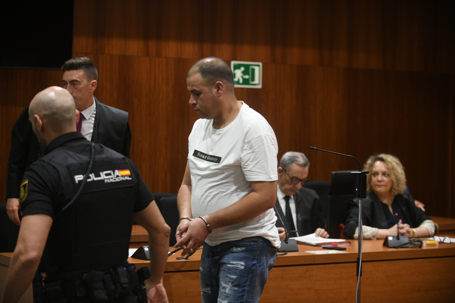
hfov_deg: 14.7
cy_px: 152
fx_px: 1769
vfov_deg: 9.8
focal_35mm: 140
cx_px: 228
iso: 1600
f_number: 4
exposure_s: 1/200
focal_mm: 140
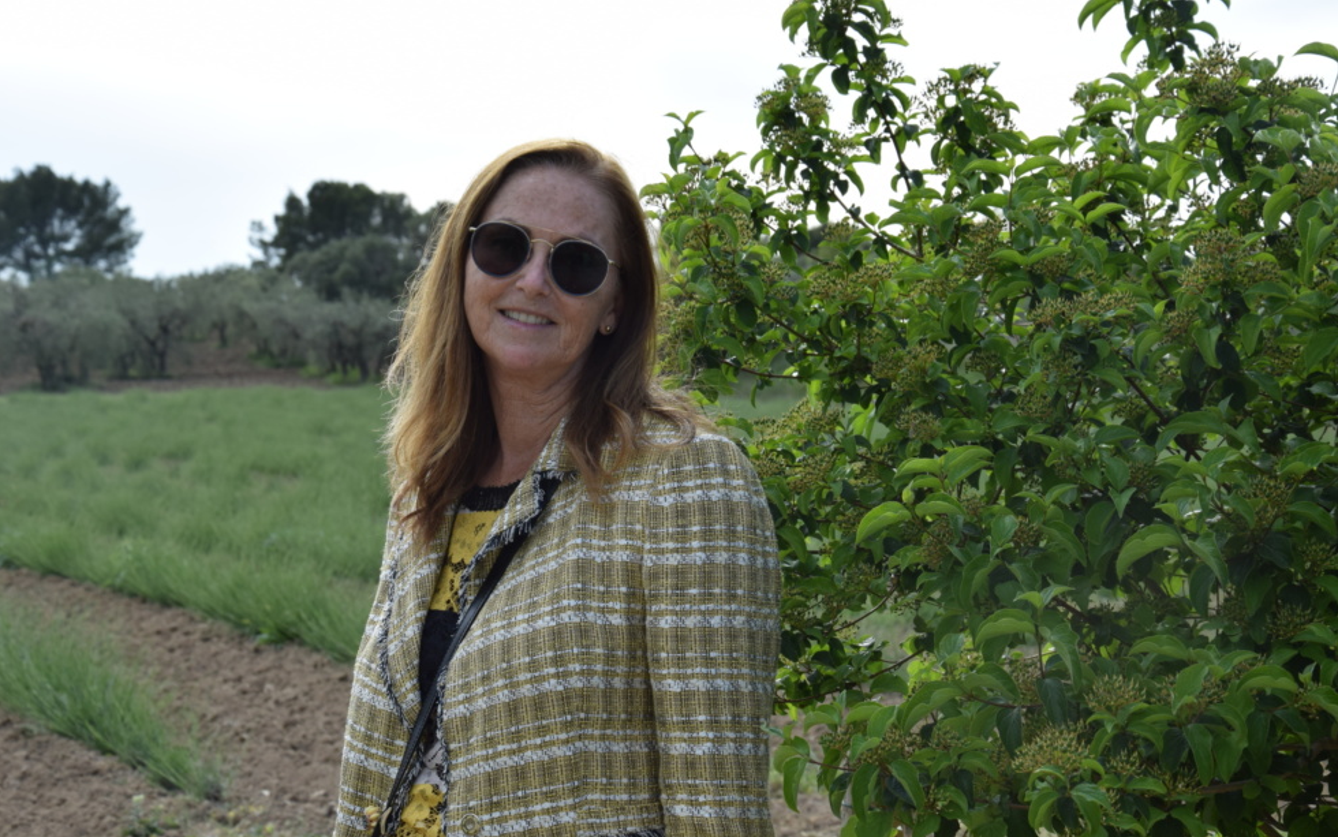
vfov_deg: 16.7
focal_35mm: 78
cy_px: 409
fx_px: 2845
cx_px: 658
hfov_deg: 26.5
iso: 200
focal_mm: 50
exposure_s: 1/250
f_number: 8
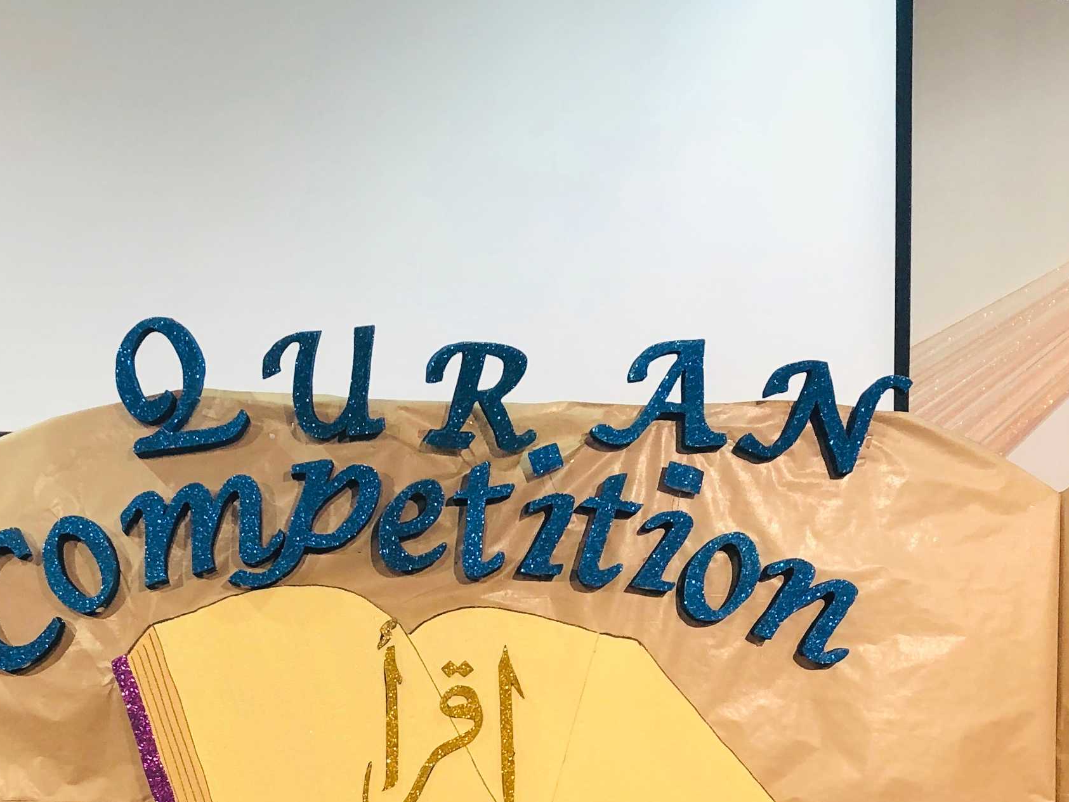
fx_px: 2069
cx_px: 518
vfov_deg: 20.8
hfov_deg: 29.0
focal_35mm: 67
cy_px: 907
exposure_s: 1/24
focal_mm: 3.99
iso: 40
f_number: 1.8
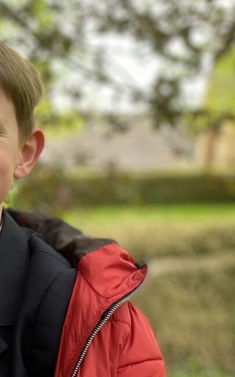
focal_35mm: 87
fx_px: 892
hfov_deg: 13.0
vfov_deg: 23.2
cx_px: -232
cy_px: 346
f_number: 1.8
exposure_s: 1/122
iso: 50
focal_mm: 4.25
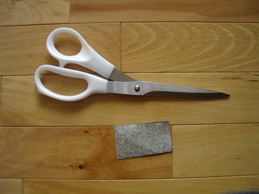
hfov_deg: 49.0
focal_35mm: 38
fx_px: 284
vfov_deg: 37.7
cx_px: 130
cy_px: 97
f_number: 2.6
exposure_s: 1/40
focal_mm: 5.8
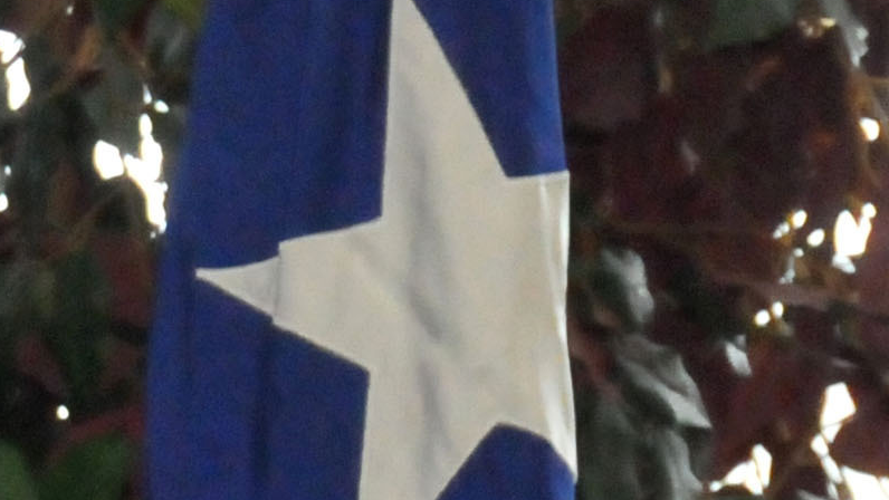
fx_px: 16338
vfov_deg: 1.8
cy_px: 617
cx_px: -1461
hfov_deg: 3.1
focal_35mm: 693
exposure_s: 1/60
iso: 4000
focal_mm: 82
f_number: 10
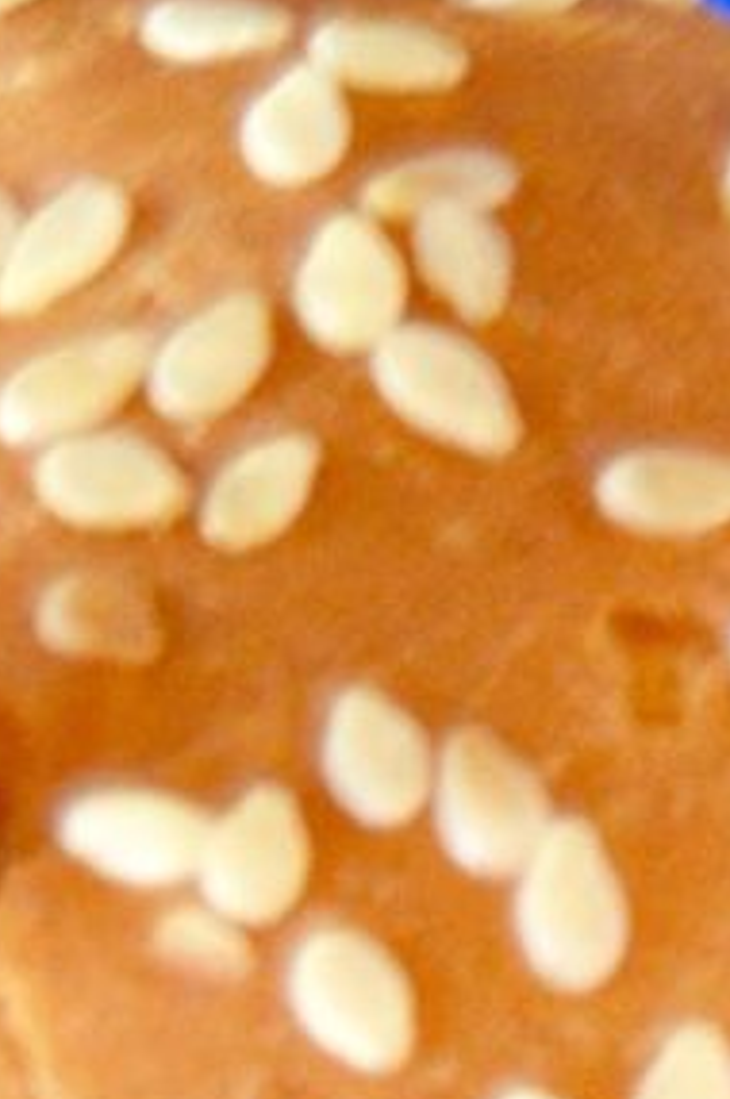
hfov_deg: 2.4
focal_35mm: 563
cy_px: 3560
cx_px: 1698
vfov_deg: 3.6
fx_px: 17178
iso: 560
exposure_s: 1/60
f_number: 5.6
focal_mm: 55
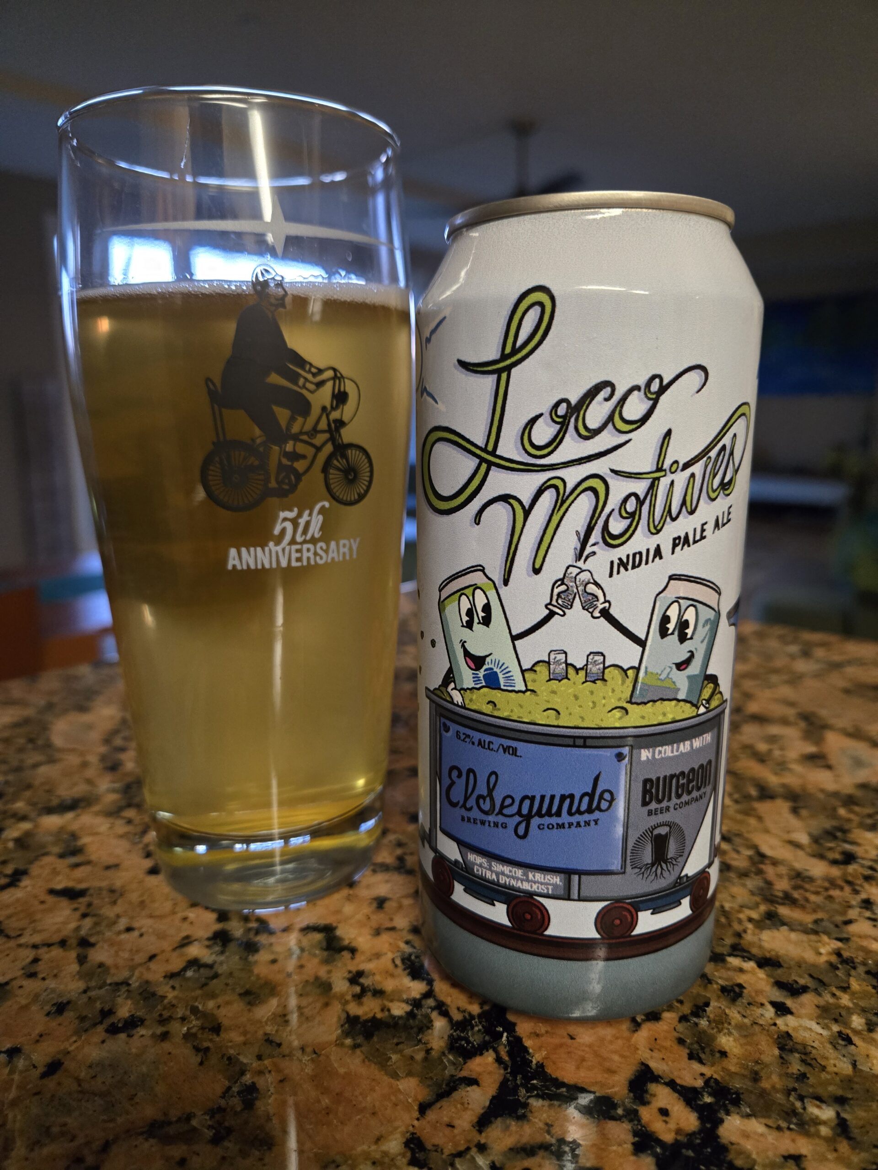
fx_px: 778
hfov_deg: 58.9
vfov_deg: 73.9
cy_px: 585
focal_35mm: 23
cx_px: 439
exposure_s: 1/60
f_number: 1.8
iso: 800
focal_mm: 5.4
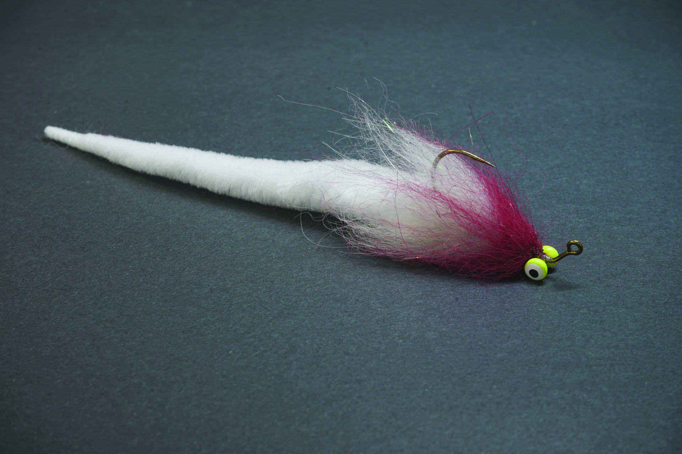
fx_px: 1307
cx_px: 341
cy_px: 227
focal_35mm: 69
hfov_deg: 29.2
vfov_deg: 19.7
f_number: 16
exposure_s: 1/5
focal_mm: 69
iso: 200
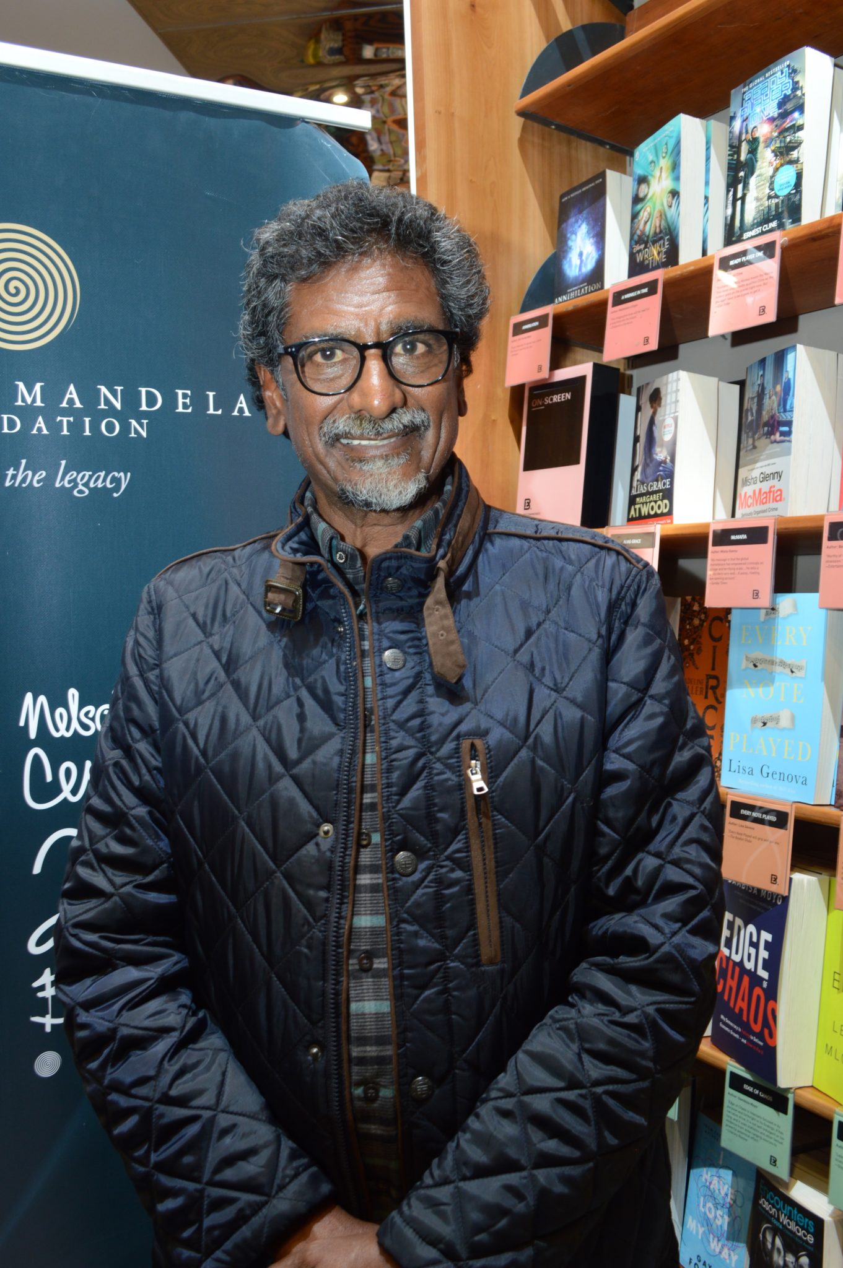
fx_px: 1162
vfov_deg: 57.3
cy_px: 634
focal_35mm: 33
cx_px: 422
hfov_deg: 39.9
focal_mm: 22
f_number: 7.1
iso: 400
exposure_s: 1/15
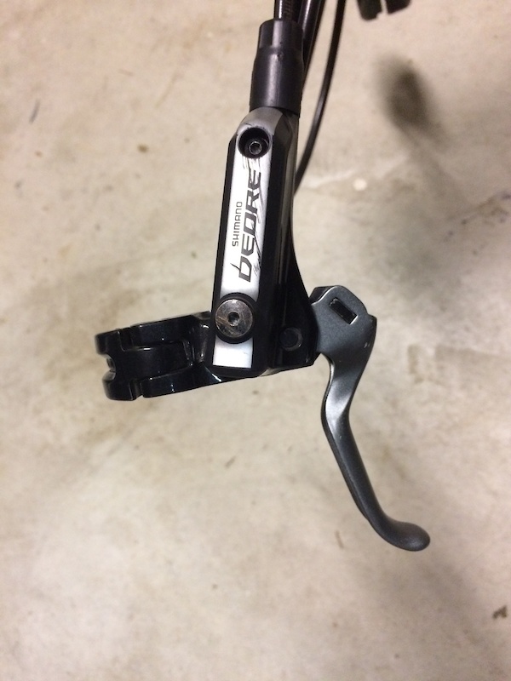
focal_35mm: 29
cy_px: 340
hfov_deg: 48.2
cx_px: 256
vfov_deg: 61.7
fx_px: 571
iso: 250
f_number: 2.2
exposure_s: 1/30
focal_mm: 4.15
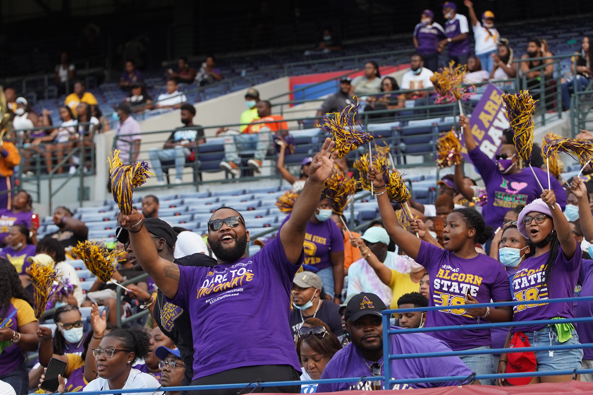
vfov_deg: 9.3
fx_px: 2421
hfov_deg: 14.0
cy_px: 198
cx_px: 296
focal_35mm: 147
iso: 1000
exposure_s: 1/1000
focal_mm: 98
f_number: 4
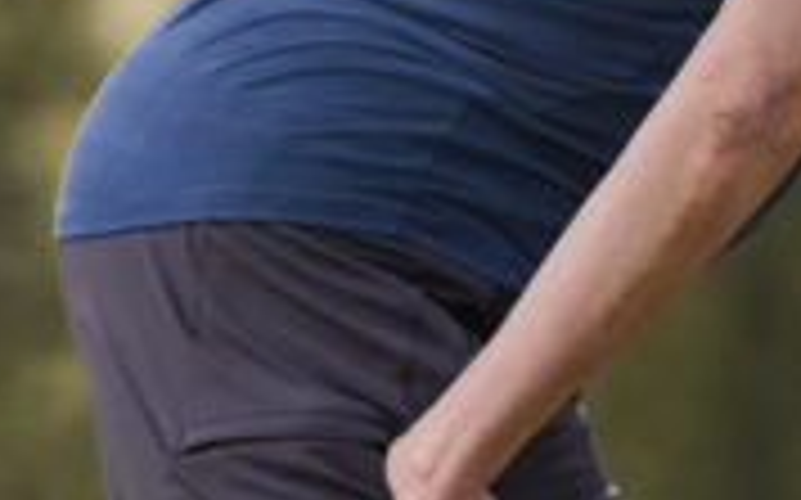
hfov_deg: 3.2
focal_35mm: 652
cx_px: 252
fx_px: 14224
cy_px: -68
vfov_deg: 2.0
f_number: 3.5
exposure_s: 1/1600
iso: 320
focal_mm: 148
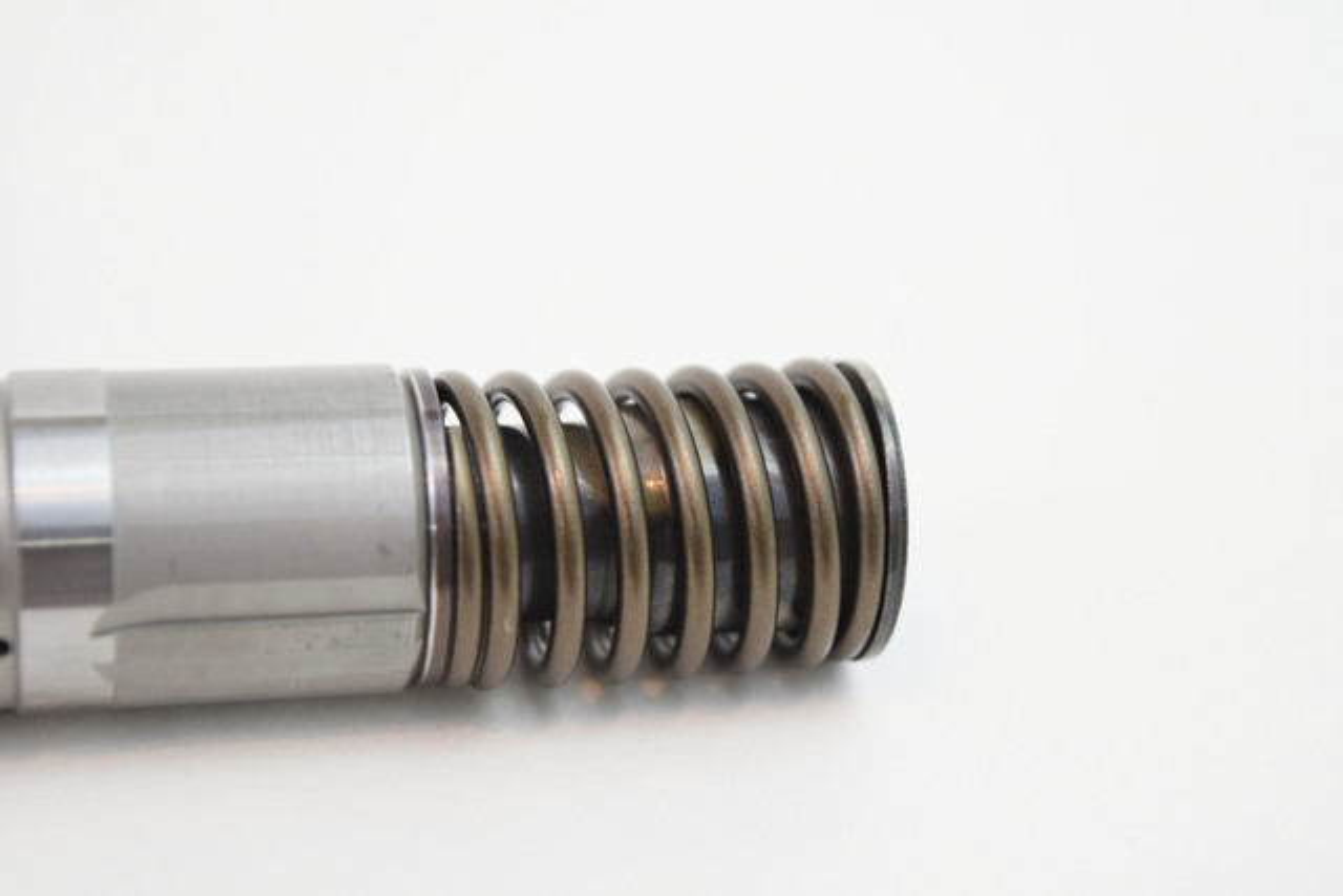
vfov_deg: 16.6
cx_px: 672
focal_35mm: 82
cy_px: 448
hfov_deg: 24.6
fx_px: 3078
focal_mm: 55
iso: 1250
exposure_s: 1/60
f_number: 5.6
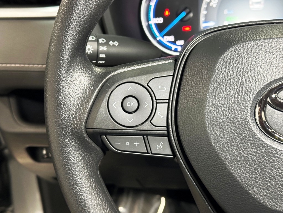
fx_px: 392
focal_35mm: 48
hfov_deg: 39.7
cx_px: 142
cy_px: 106
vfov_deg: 30.3
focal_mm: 6.86
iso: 500
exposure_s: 1/30
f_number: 1.78
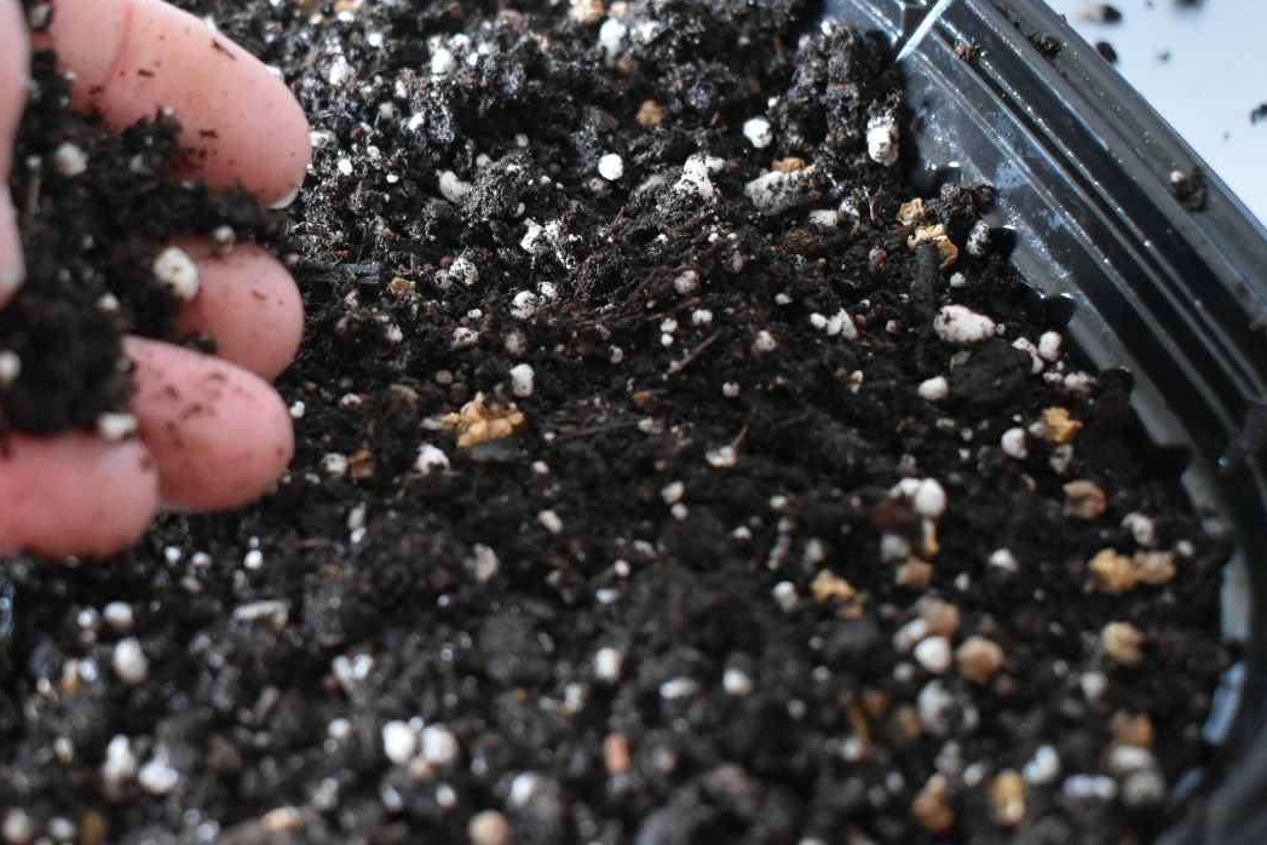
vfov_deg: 20.9
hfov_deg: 30.5
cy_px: 337
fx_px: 2287
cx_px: 336
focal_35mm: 65
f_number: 4.2
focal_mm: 28
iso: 4500
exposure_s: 1/60
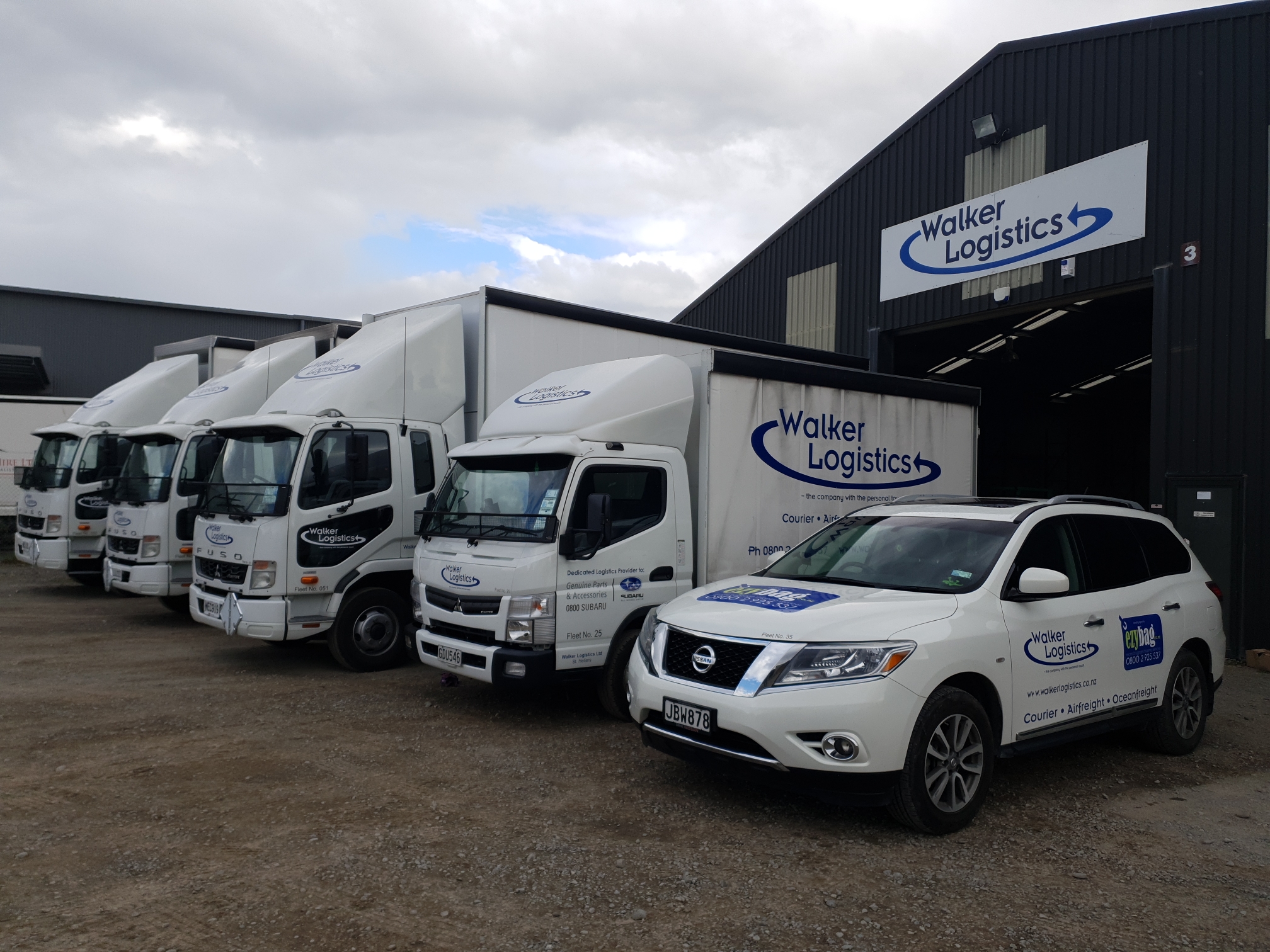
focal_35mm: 26
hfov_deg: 67.3
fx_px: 954
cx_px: 635
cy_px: 476
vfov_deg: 53.1
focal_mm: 4.3
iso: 50
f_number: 1.5
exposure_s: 1/1321
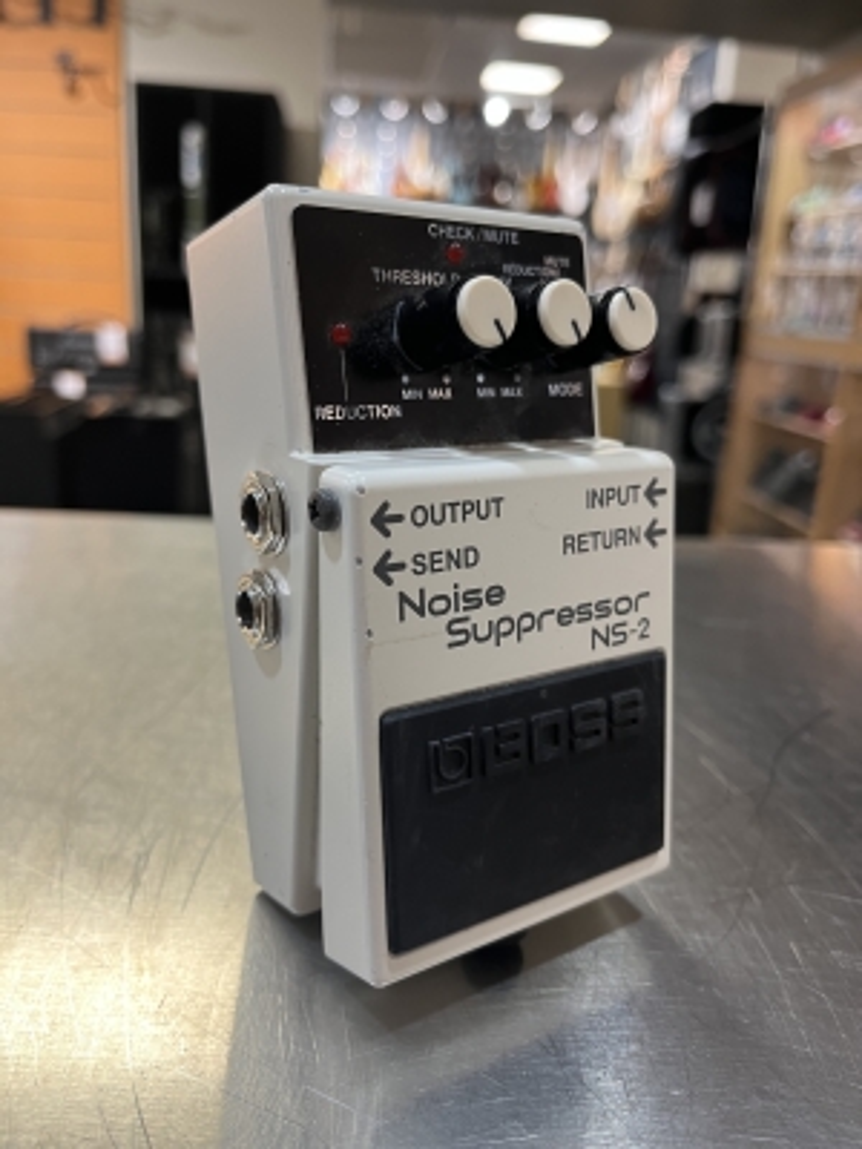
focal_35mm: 26
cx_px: 431
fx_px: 863
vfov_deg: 67.3
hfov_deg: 53.1
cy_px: 574
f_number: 1.6
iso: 100
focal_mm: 5.1
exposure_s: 1/61
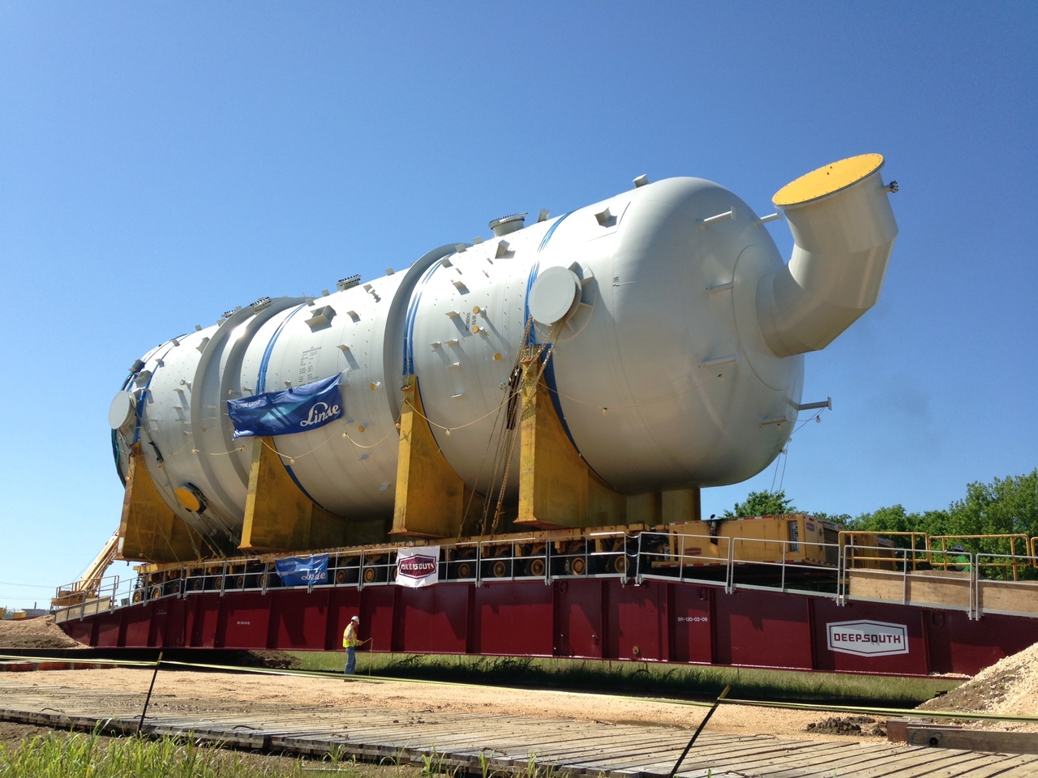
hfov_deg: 55.4
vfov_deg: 42.9
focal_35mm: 33
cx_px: 519
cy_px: 389
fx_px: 990
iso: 50
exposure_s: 1/1261
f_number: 2.4
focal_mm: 4.12
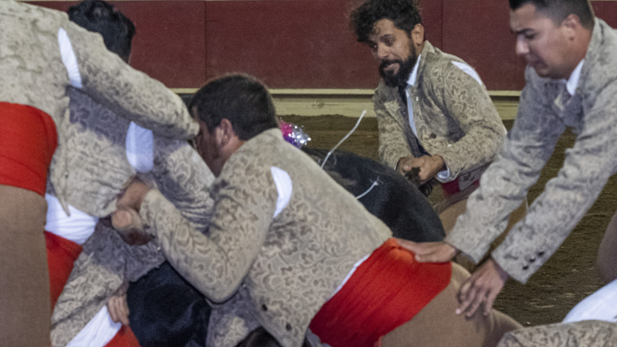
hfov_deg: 10.5
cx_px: 277
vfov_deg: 5.9
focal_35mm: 205
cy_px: 276
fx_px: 3353
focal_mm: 74.1
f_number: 4.5
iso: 2000
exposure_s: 1/250
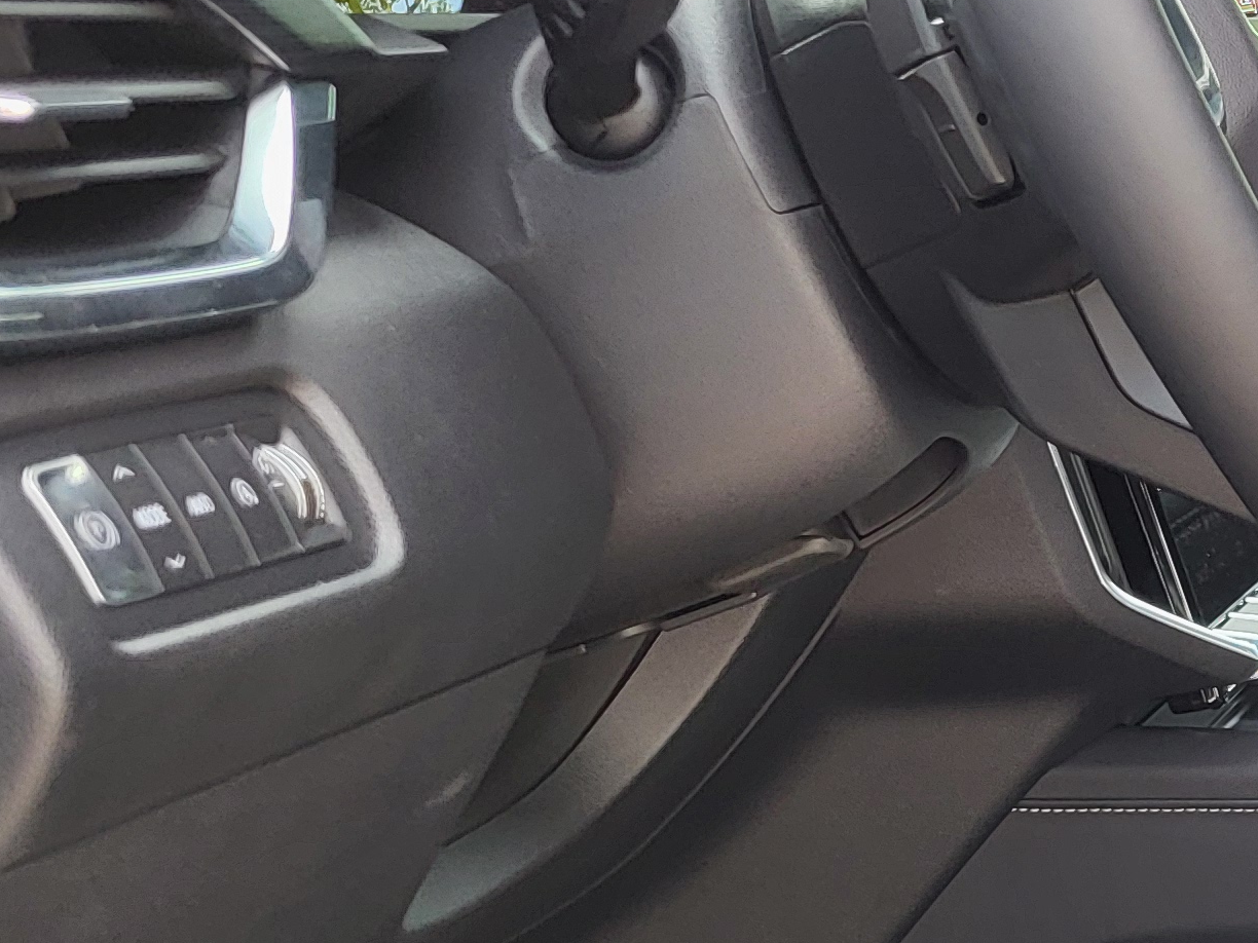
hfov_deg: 19.3
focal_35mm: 85
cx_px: 2034
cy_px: 868
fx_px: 3089
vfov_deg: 17.1
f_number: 1.8
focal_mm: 5.4
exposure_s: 1/167
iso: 40
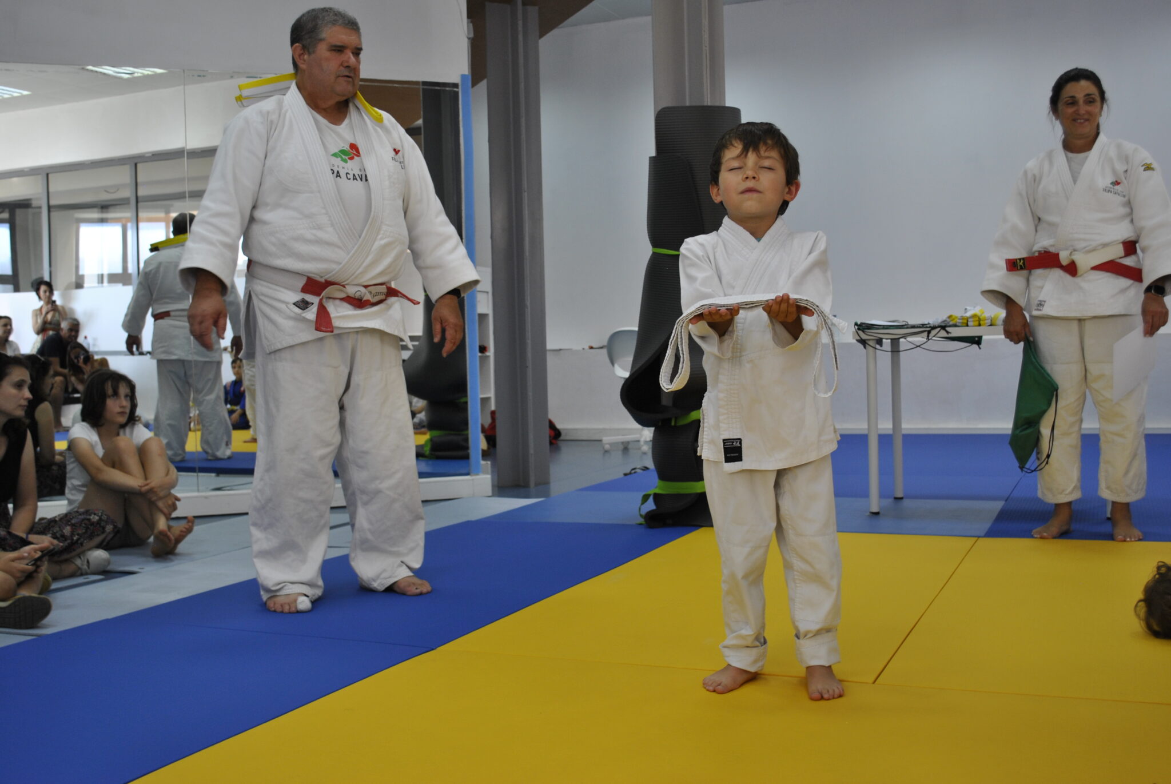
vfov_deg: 37.0
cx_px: 586
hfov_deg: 53.1
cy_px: 392
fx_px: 1172
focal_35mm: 36
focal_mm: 24
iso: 200
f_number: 4
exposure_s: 1/40
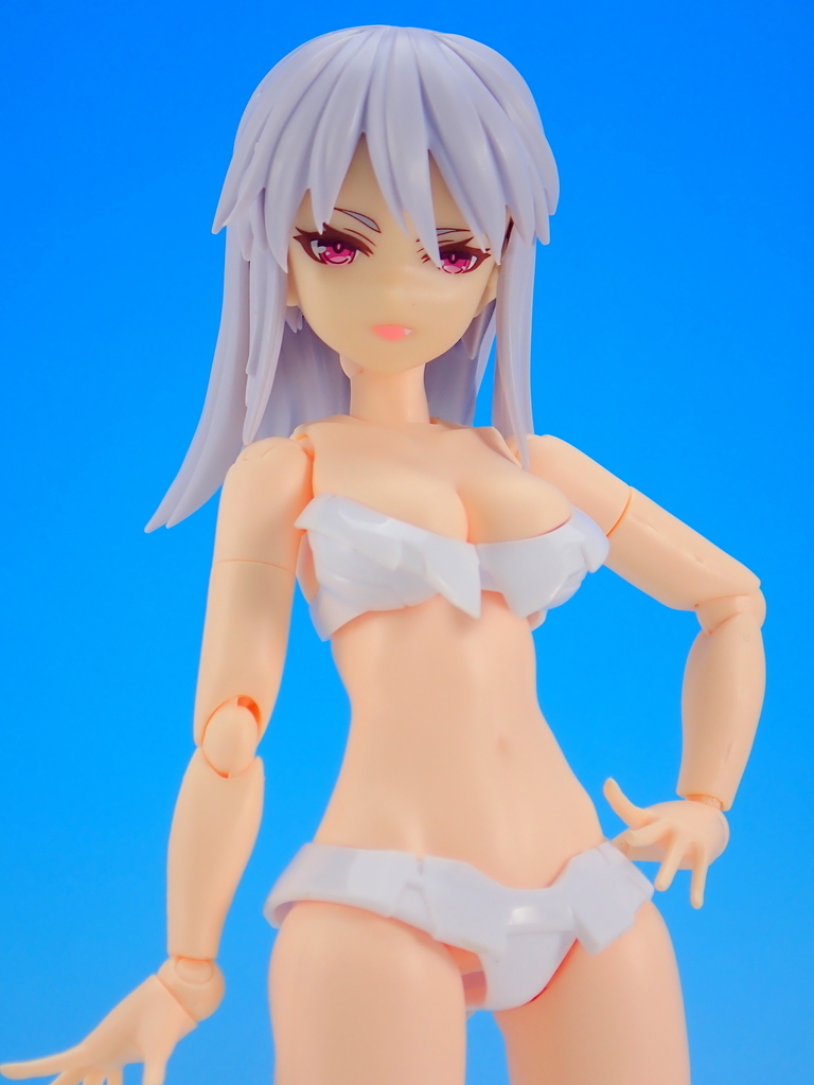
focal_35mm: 100
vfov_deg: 19.6
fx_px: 3135
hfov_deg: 14.8
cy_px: 542
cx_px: 407
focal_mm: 18
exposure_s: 1/15
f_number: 4.9
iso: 100
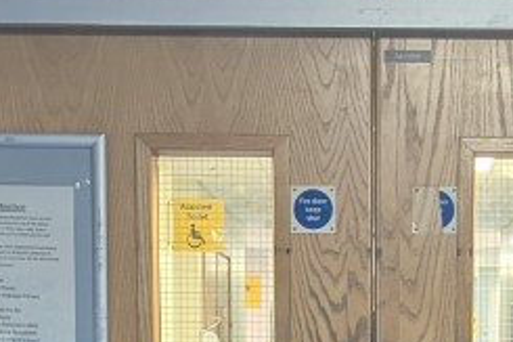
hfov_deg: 16.7
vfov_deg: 10.6
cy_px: 577
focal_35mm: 122
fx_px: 1737
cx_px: 372
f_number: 1.85
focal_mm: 6.81
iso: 171
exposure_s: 1/25
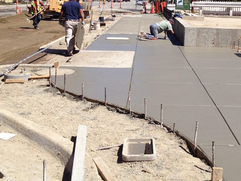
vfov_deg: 22.8
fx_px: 439
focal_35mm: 63
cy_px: 26
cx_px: 149
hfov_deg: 30.6
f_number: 2.4
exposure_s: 1/2045
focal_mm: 4.28
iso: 64
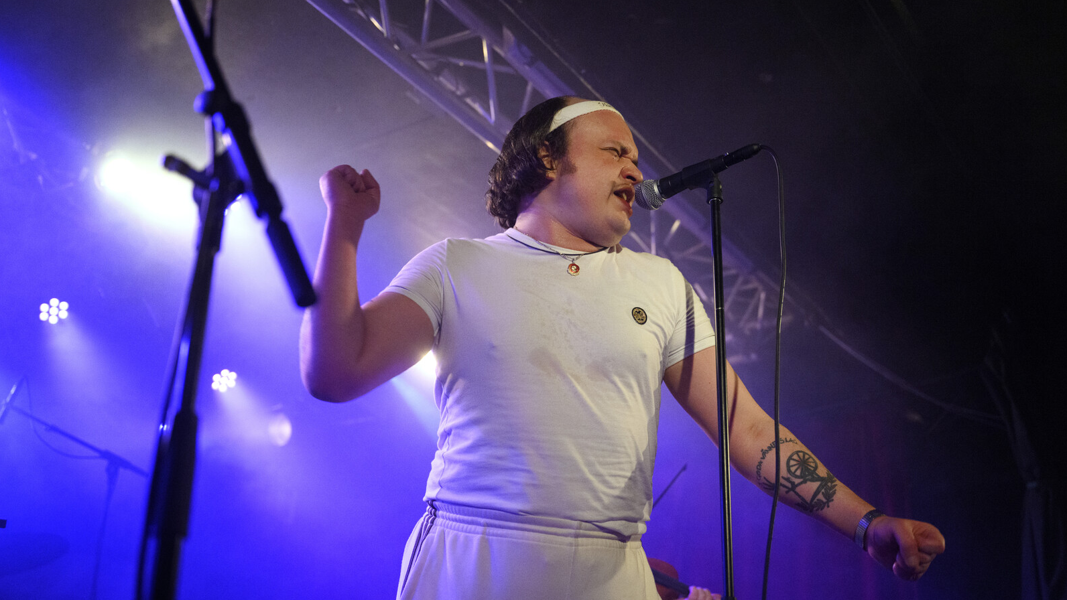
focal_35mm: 40
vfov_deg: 29.7
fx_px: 1132
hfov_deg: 50.5
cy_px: 332
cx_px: 532
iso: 4000
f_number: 2.8
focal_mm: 38
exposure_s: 1/250
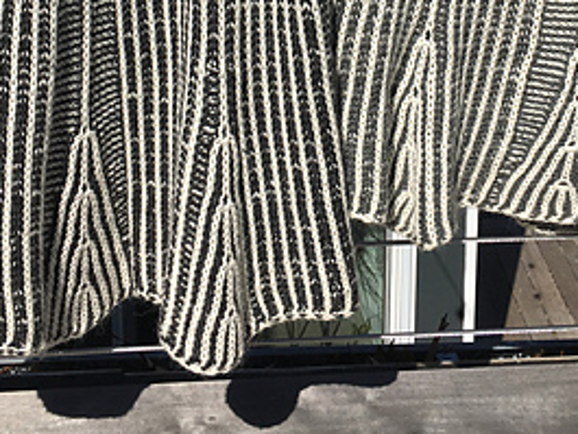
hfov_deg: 27.7
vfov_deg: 19.9
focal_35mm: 70
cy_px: -74
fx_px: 1169
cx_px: 325
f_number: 2.2
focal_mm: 4.15
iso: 25
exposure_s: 1/3846
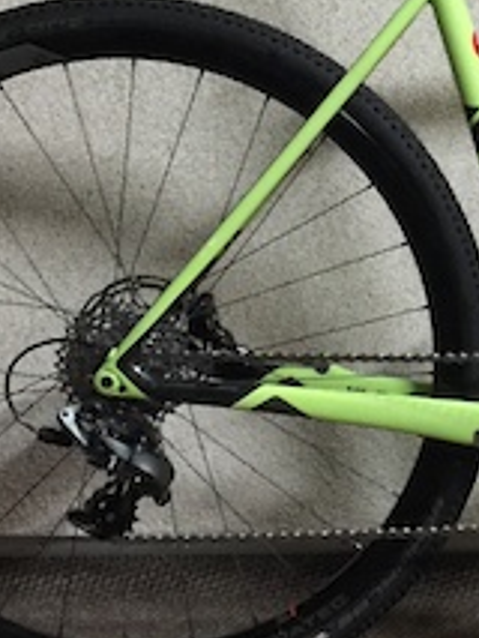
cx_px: 677
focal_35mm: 109
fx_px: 2009
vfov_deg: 17.9
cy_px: 153
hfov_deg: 13.0
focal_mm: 4.15
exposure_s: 1/4
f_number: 2.2
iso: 100
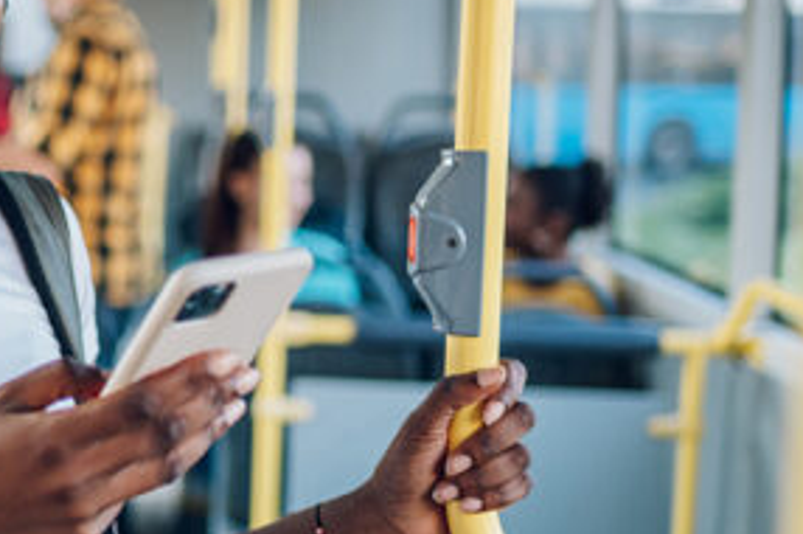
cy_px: 246
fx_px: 2094
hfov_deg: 20.7
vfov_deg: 14.5
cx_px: -84
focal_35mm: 94
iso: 250
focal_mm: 35
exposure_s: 1/160
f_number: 1.8
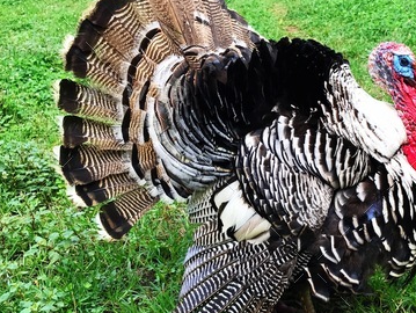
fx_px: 553
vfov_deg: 31.5
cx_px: 305
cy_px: 176
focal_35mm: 46
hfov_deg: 40.2
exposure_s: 1/309
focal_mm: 3.99
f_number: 1.8
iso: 20
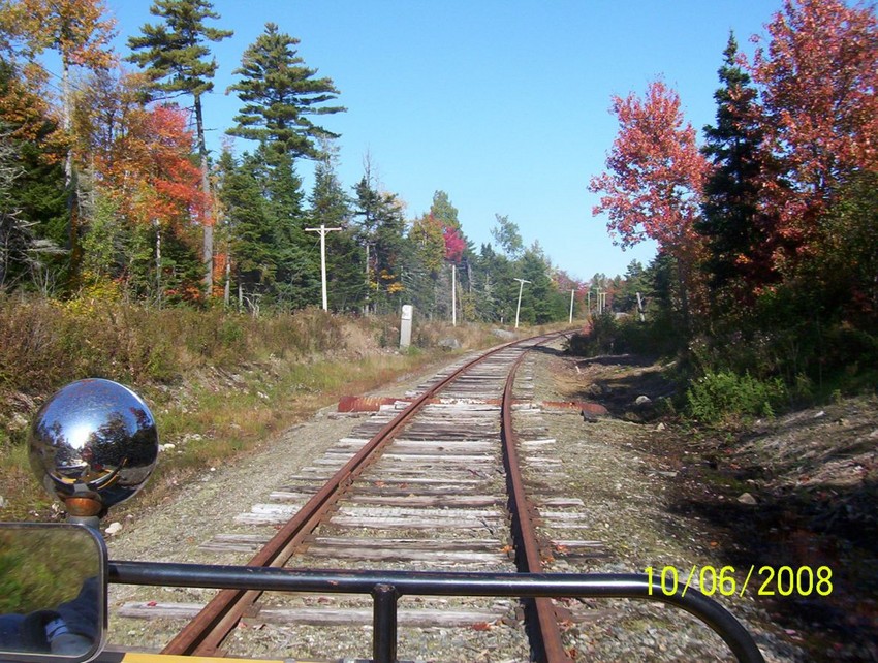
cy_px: 332
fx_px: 1093
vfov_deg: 33.7
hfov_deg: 43.7
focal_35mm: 43
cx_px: 439
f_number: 5.17
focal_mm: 5.77
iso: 100
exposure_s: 1/582
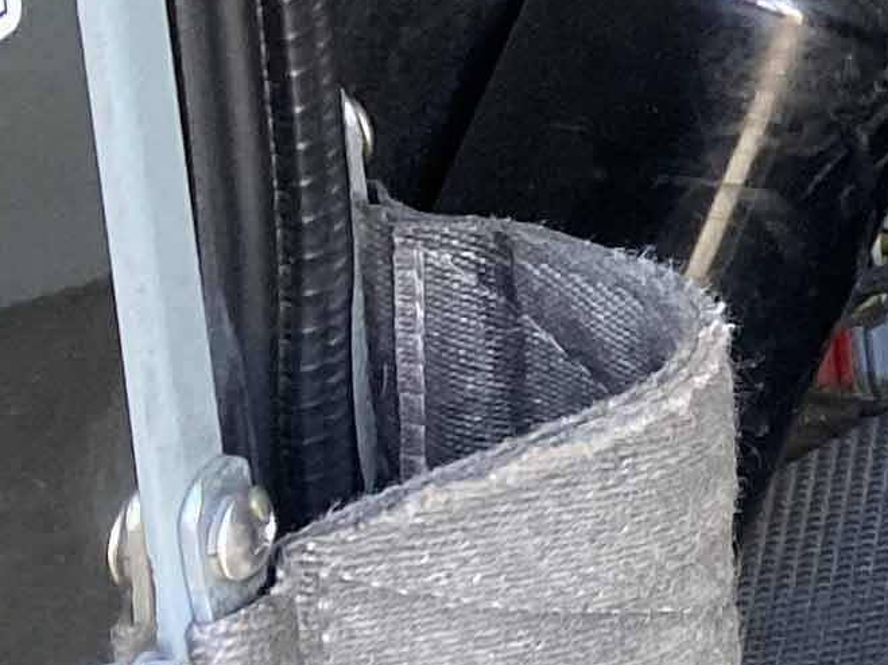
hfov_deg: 9.6
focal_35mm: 159
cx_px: 2663
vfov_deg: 8.5
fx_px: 4078
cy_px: -975
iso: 125
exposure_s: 1/114
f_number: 1.8
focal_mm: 4.25
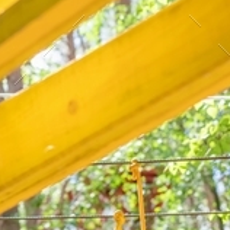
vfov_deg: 10.9
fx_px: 1195
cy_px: 30
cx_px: -89
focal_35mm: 159
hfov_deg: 10.7
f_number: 3.5
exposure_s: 1/400
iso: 250
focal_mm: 50
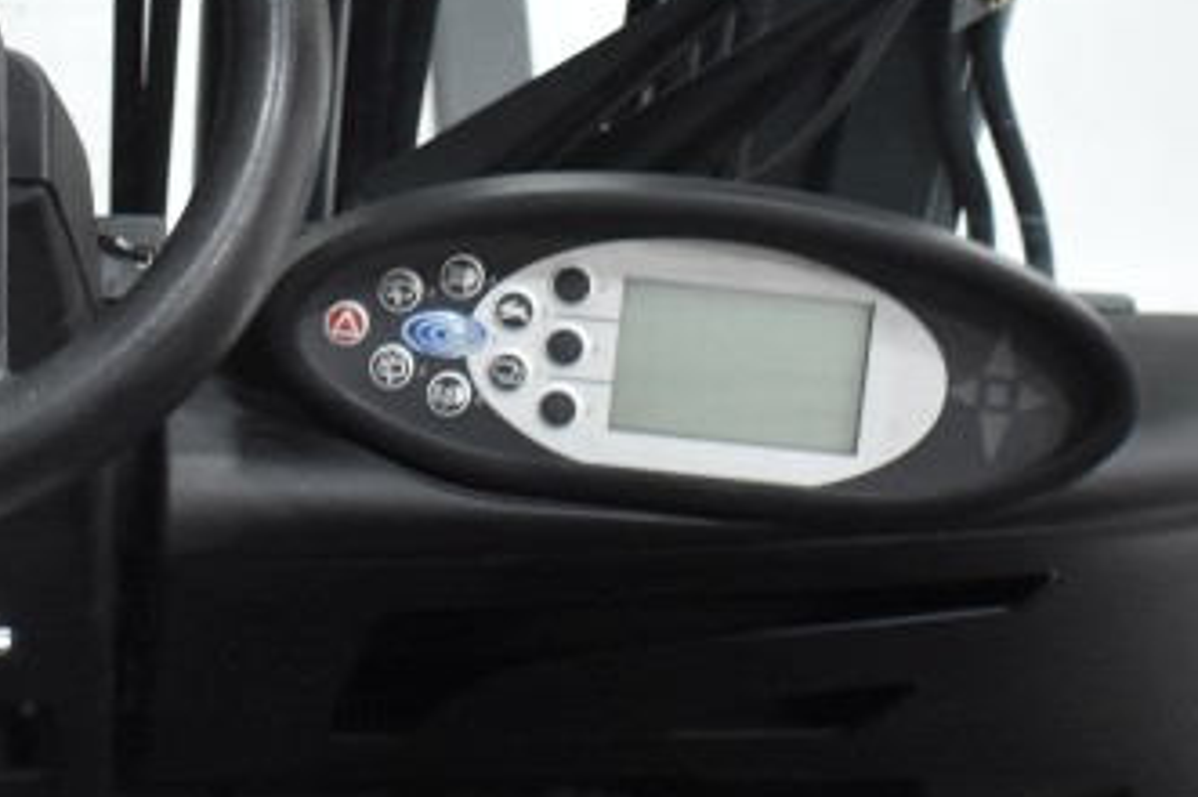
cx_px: 358
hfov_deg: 20.7
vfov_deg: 13.9
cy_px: 322
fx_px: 3258
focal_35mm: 98
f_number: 4.5
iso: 1600
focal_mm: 18
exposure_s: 1/30
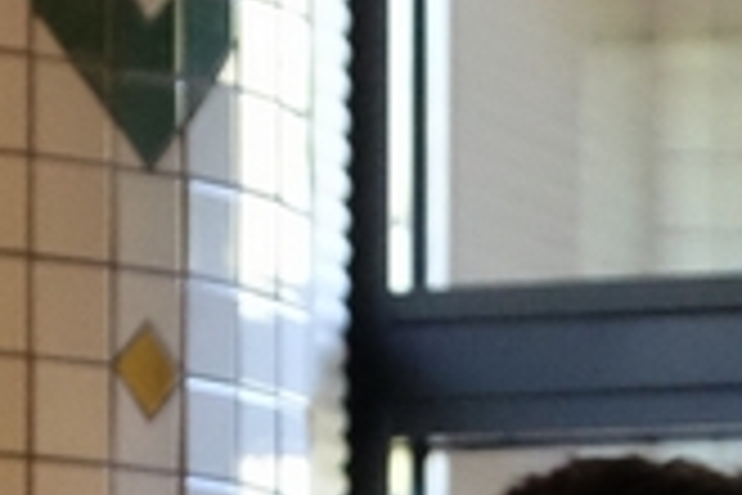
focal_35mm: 429
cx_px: 1016
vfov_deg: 3.1
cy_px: 1472
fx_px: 8841
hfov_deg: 4.8
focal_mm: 39
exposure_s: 1/60
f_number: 5
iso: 3200
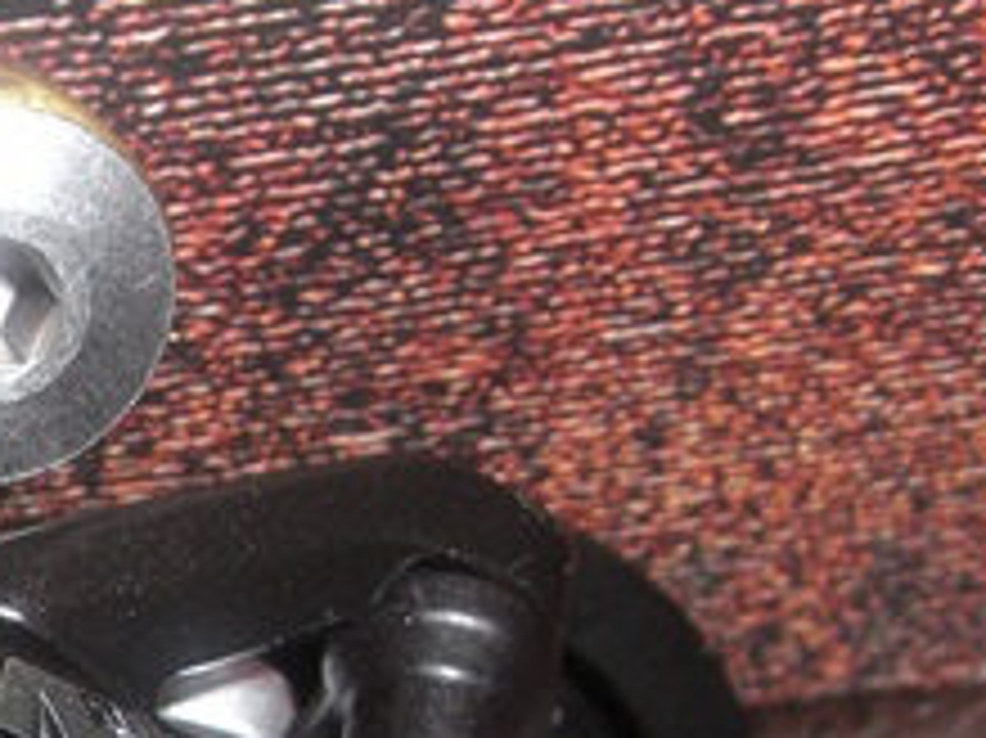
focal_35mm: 111
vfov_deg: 13.2
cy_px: 652
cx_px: -135
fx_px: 3160
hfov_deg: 17.1
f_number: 4.3
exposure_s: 1/60
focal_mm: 6.2
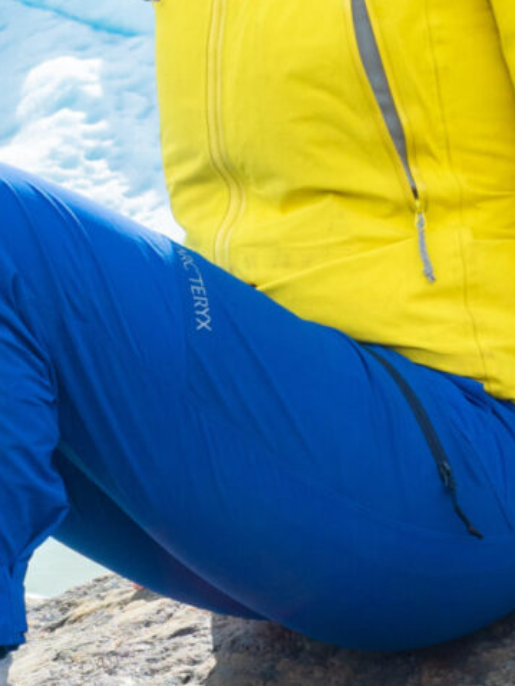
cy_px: 119
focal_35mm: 174
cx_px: 244
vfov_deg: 11.3
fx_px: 3449
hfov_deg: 8.5
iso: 200
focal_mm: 26
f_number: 6.3
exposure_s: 1/400
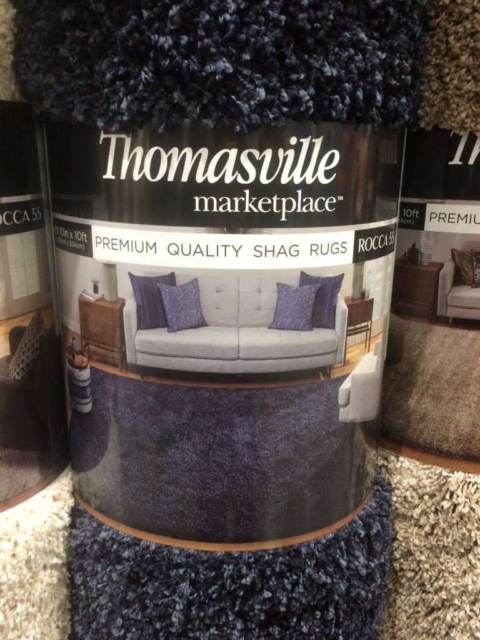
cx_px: 240
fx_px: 536
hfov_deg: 48.2
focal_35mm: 29
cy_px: 320
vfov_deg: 61.7
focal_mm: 4.15
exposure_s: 1/33
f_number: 2.2
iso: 250
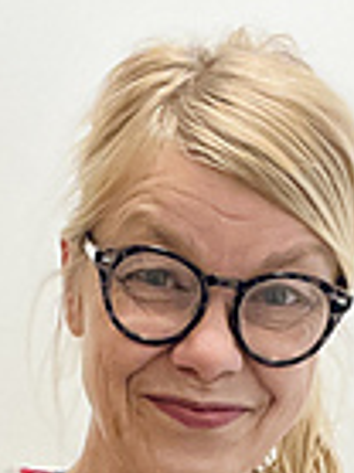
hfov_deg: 13.7
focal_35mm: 108
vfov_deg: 16.7
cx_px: 114
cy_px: 698
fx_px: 1475
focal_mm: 2.71
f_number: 2.2
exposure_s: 1/33
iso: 320
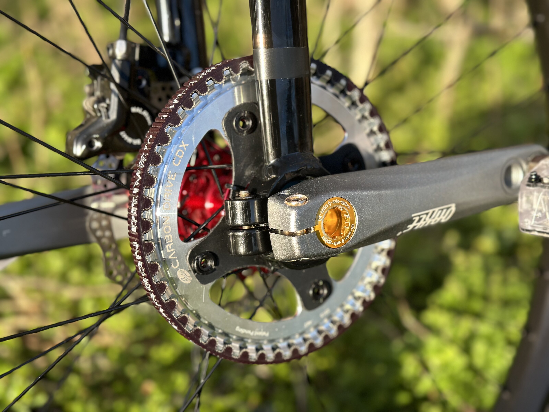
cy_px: 206
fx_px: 761
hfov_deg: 39.7
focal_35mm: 48
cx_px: 274
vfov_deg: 30.3
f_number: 1.78
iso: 80
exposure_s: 1/872
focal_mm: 6.86
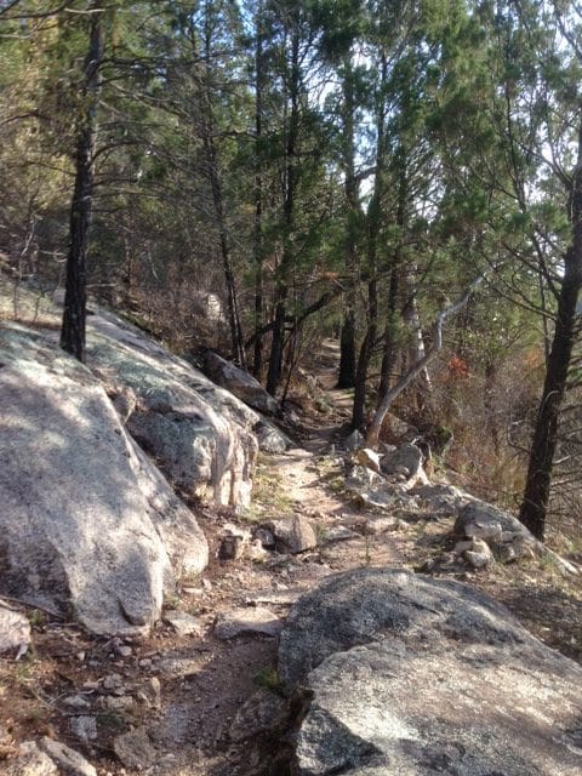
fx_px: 740
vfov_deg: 55.4
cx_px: 291
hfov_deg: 42.9
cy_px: 388
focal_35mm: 33
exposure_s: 1/218
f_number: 2.4
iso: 50
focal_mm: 4.12
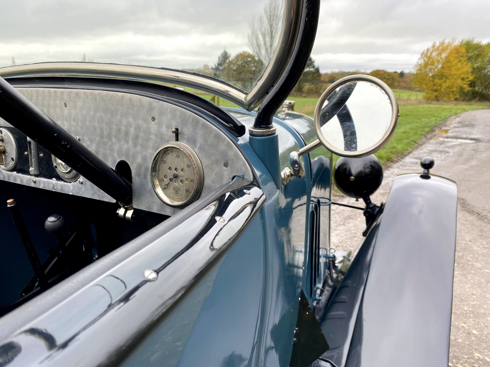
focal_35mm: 26
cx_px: 245
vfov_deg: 53.1
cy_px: 184
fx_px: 368
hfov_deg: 67.3
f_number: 1.8
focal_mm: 4.25
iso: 32
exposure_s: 1/181
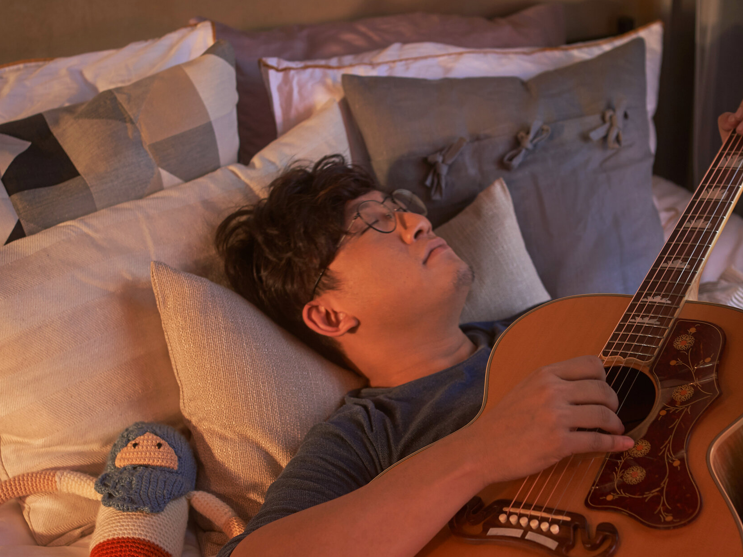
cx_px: 485
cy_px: 358
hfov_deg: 31.5
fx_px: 1309
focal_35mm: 61
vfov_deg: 23.9
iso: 200
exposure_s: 1/160
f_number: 2.8
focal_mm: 35
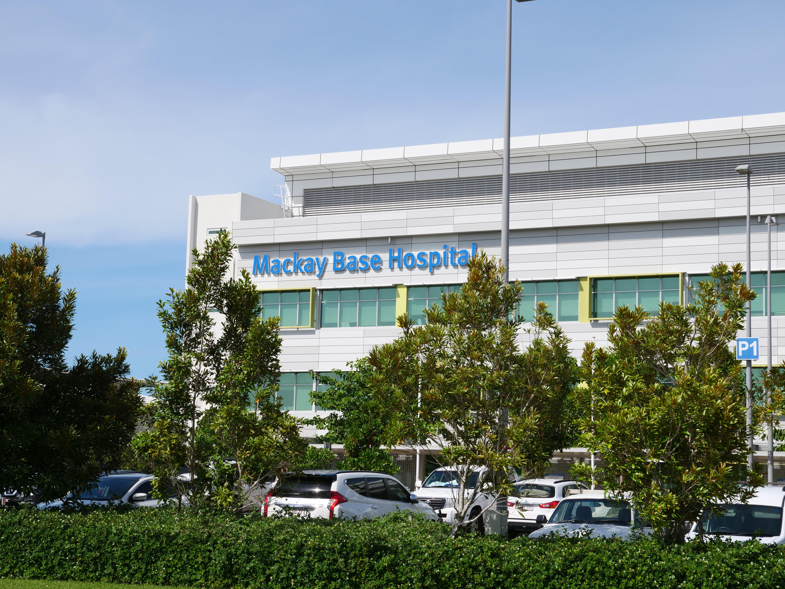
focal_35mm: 70
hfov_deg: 27.8
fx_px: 1587
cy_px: 294
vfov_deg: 21.0
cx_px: 392
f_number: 7.1
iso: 200
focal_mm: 35
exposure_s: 1/800
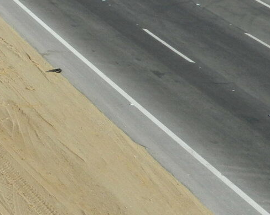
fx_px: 1118
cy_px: 90
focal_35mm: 140
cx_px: -161
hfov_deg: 12.9
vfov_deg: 11.0
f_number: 9.4
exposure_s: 1/200
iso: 80
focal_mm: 6.2
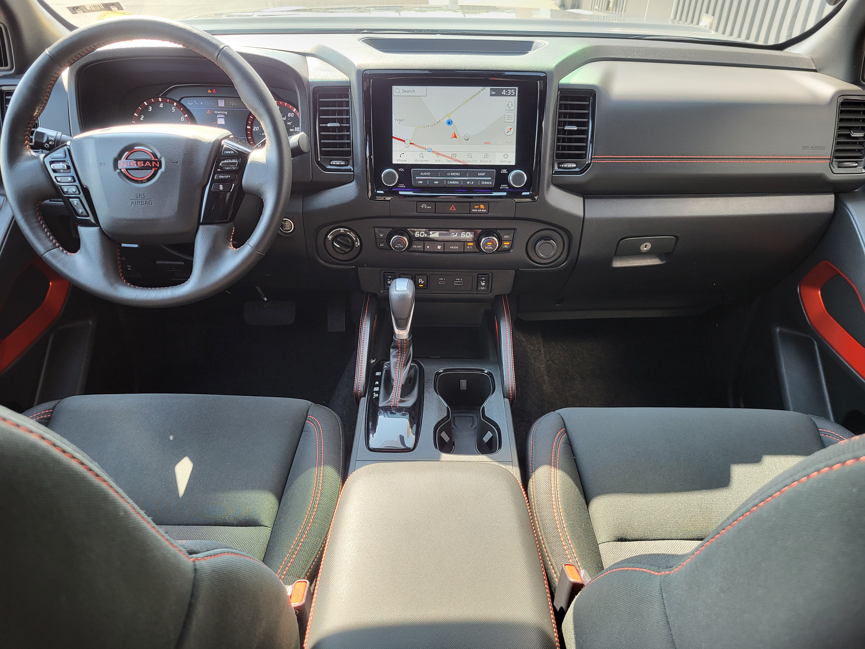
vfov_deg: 53.1
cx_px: 432
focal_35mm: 26
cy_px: 324
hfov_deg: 67.3
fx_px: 650
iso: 80
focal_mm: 5.4
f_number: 1.8
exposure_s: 1/120
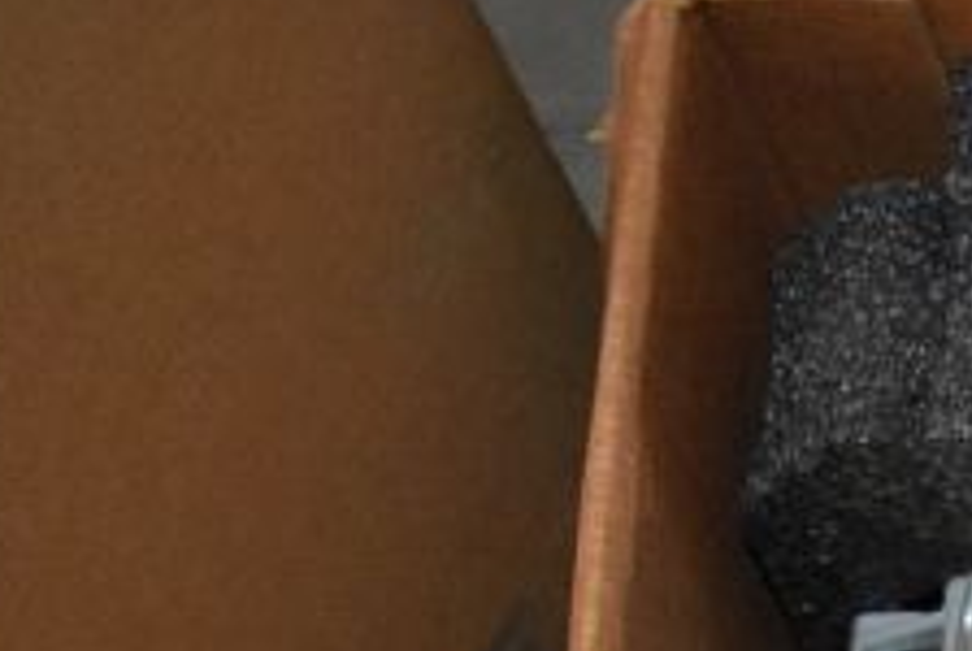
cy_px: 1233
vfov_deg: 7.2
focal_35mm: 185
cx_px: 1948
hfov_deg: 10.2
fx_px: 5009
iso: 4000
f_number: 4
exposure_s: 1/60
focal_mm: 27
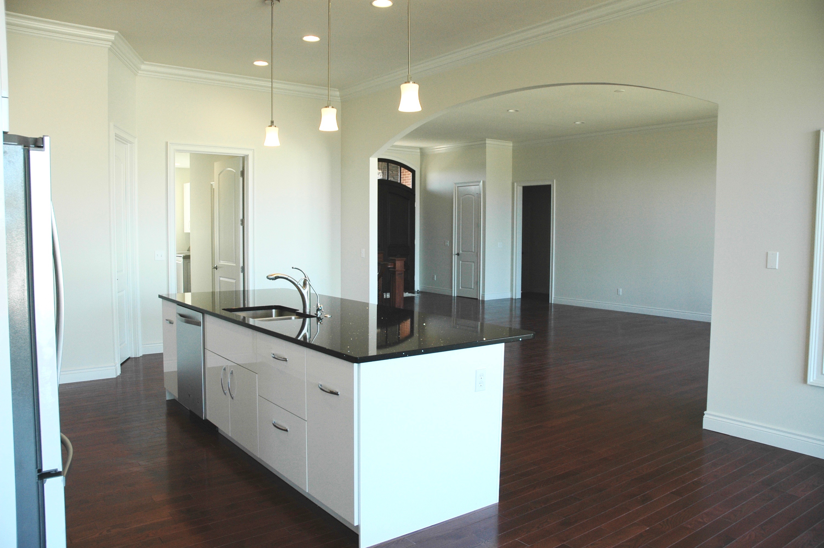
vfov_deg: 47.8
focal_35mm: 27
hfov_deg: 67.4
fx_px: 617
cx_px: 412
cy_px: 274
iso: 250
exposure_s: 1/100
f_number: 5
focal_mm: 18
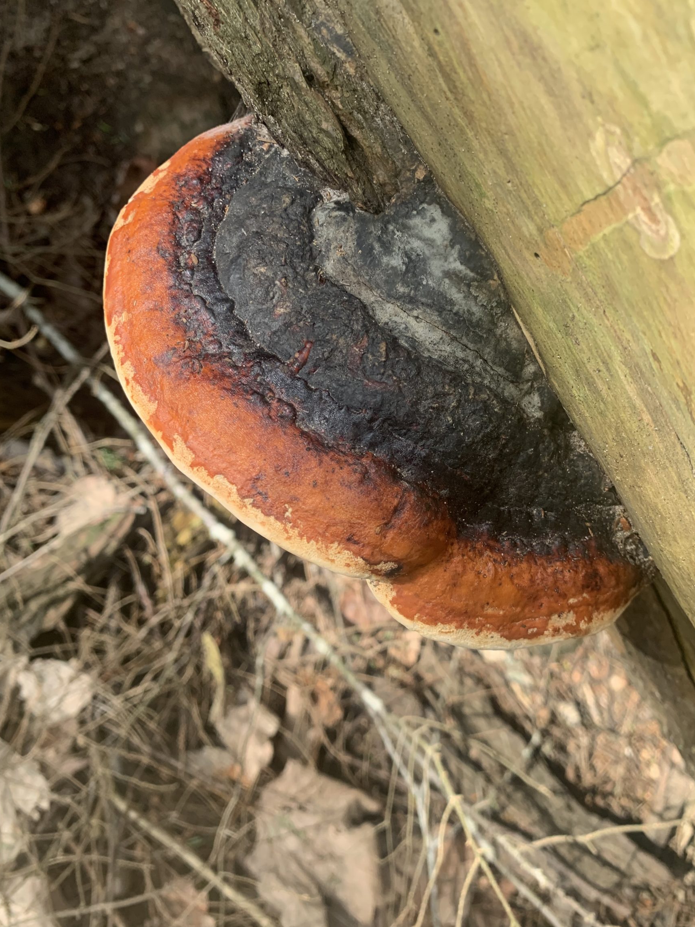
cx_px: 358
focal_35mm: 29
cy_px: 446
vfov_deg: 61.6
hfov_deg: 48.2
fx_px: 776
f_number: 1.8
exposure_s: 1/121
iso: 80
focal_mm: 4.25
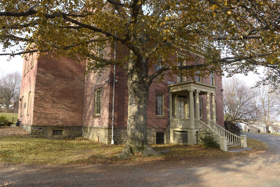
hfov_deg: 73.7
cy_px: 94
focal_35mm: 24
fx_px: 187
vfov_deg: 53.2
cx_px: 140
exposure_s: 1/60
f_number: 8
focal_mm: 24
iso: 125
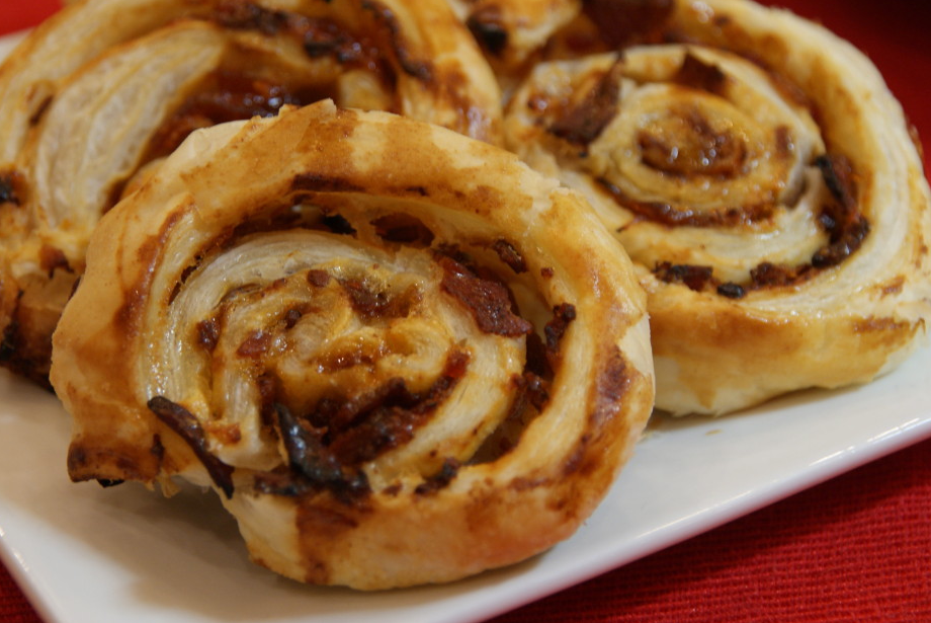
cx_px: 430
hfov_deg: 12.3
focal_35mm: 167
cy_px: 278
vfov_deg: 8.2
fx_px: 4322
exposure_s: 1/40
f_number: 5.6
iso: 400
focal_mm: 100
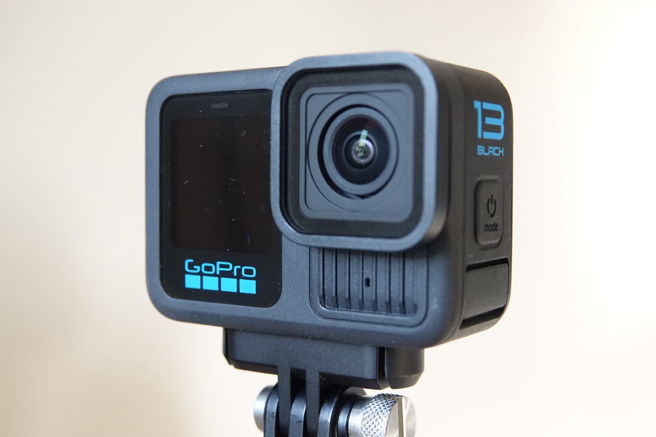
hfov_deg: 39.6
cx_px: 328
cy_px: 218
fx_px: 911
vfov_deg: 27.0
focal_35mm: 50
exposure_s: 1/125
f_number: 3.2
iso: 2000
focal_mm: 18.21
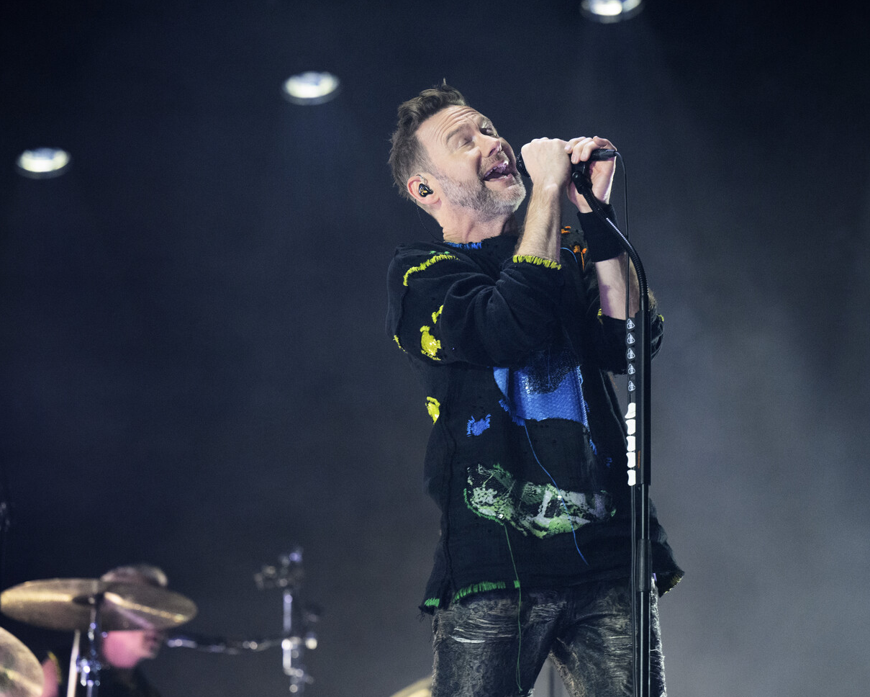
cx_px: 500
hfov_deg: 12.9
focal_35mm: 149
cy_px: 347
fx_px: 3838
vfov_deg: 10.4
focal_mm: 120
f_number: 3.5
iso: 4000
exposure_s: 1/400
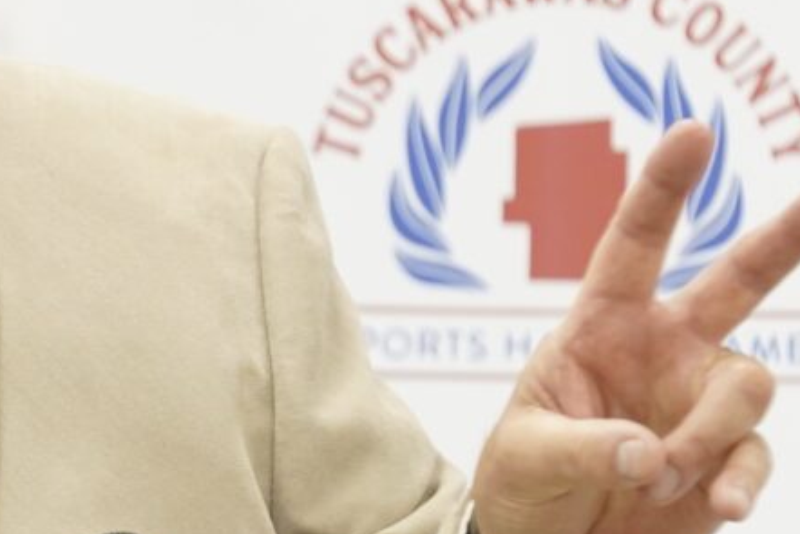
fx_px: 15938
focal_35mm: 717
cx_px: -402
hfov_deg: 2.9
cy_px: 365
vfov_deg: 1.9
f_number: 5
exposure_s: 1/125
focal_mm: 198
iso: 2000
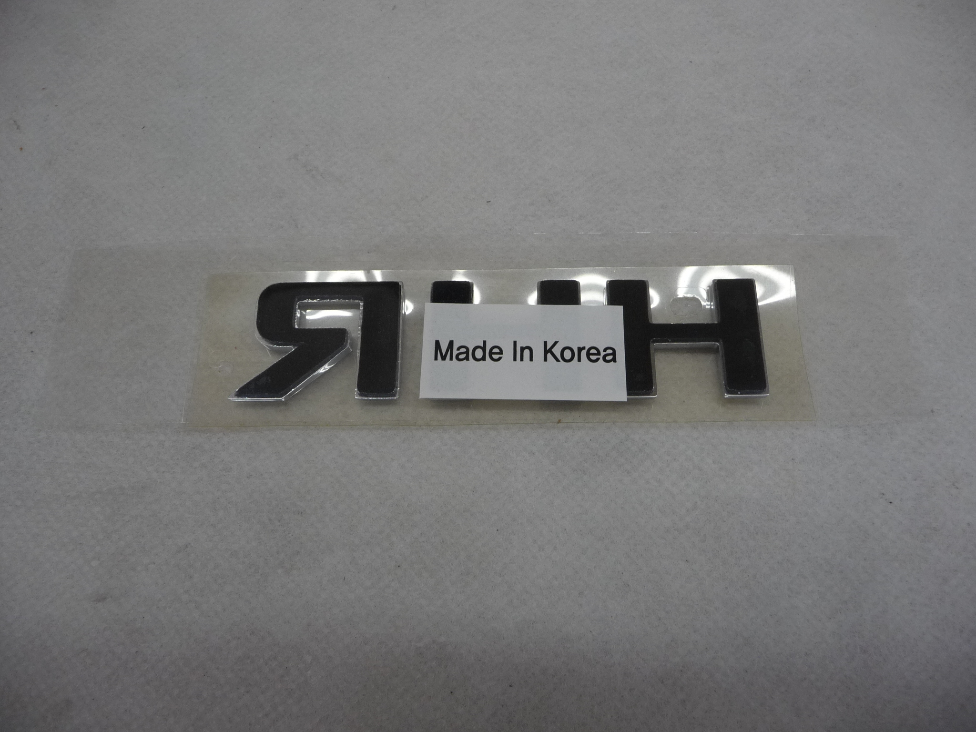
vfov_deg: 49.7
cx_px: 488
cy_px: 366
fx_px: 789
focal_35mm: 28
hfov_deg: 63.4
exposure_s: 1/30
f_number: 3.3
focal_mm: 4.7
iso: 100
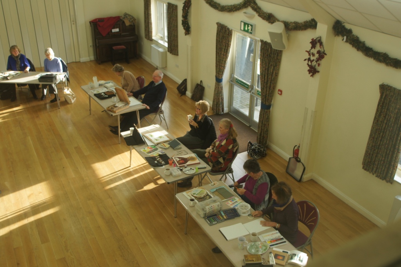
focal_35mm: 36
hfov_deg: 53.2
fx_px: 400
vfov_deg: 36.8
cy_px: 134
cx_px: 200
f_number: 5
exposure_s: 1/50
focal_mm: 24
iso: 200
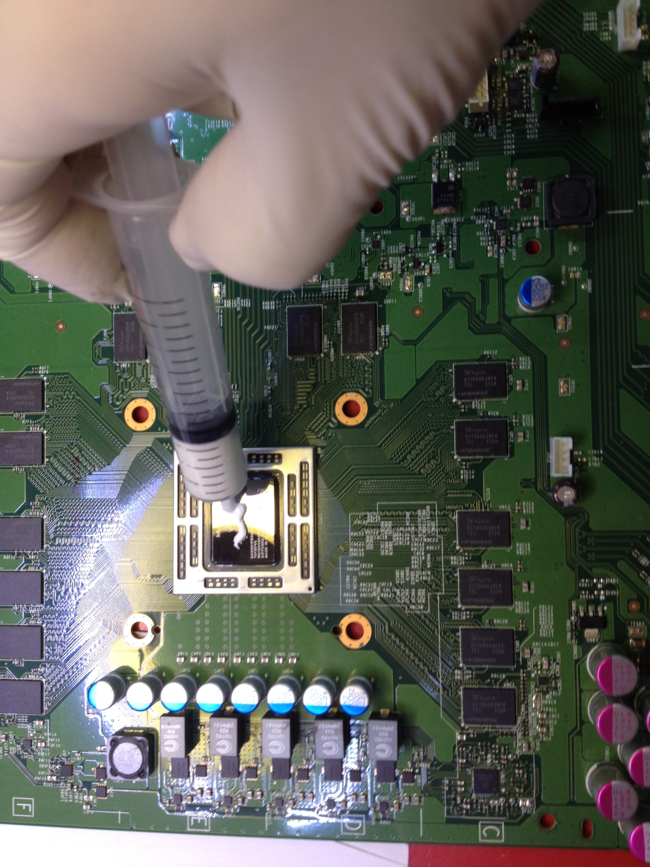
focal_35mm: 35
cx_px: 325
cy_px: 434
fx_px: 876
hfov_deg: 40.7
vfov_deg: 52.6
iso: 50
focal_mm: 4.28
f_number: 2.4
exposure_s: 1/50
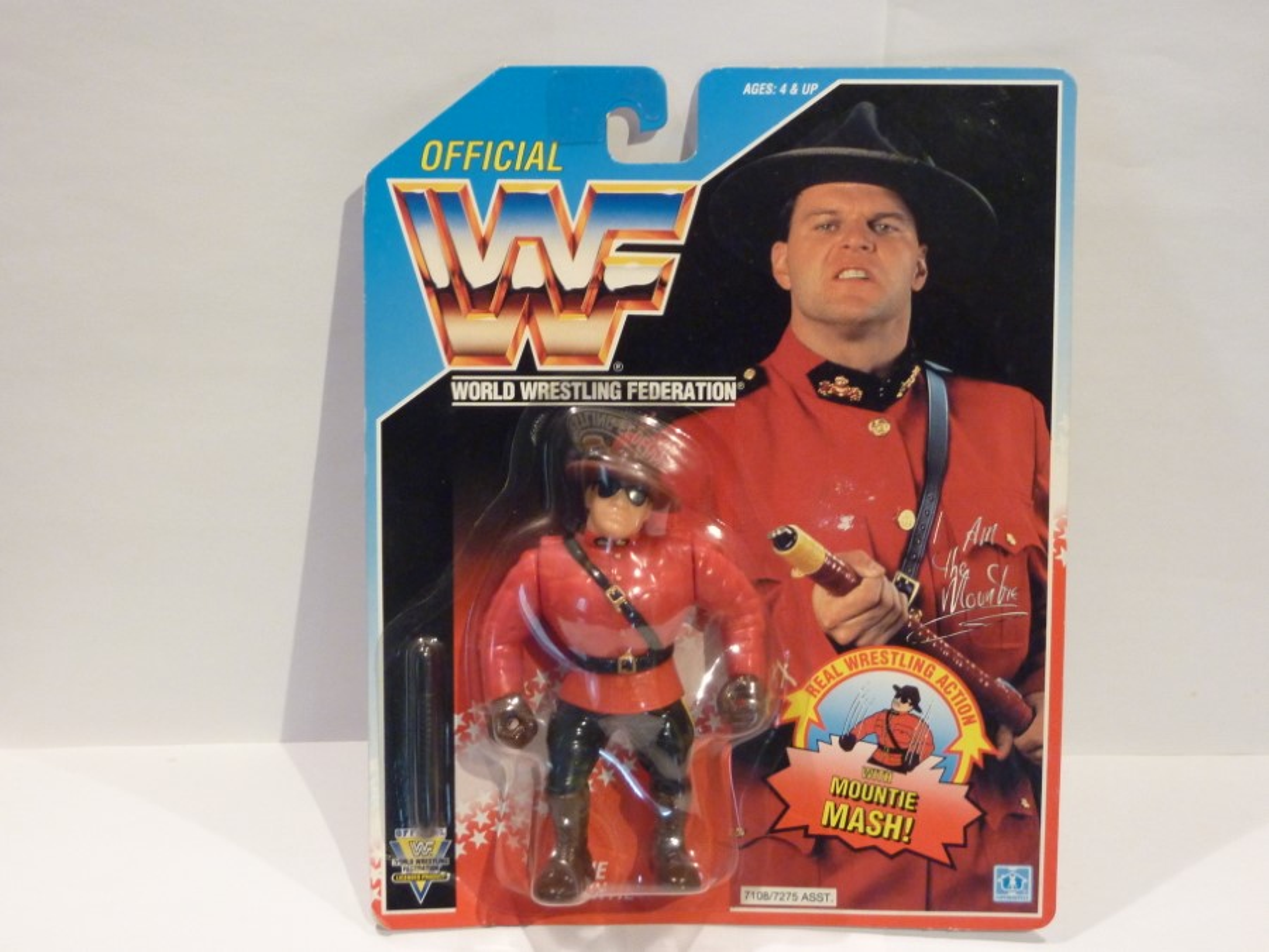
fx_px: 2016
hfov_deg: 34.9
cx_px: 634
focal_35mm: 55
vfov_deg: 26.6
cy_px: 476
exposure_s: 1/25
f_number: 3.9
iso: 400
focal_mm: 9.1
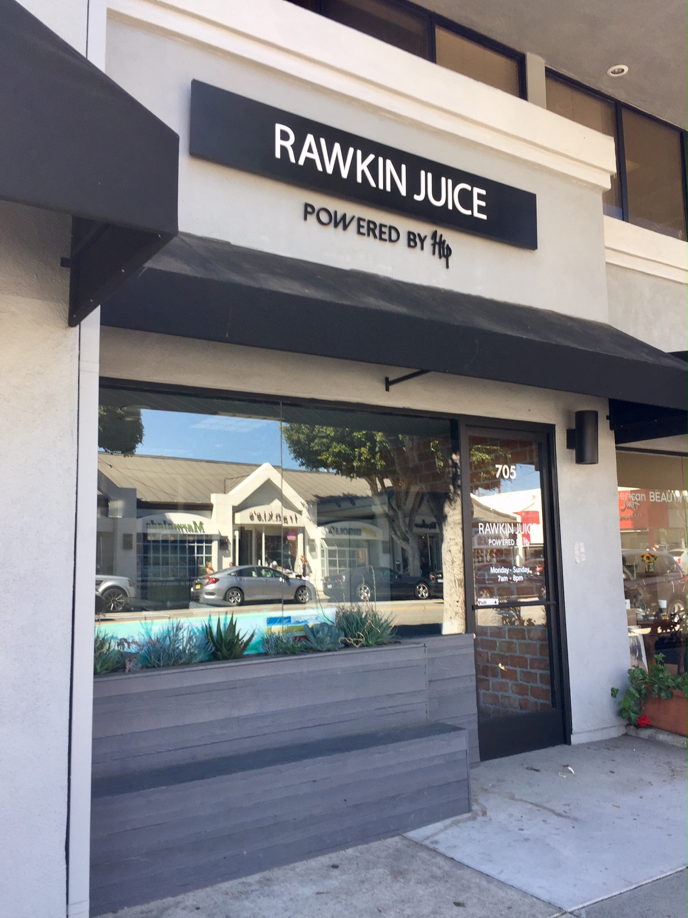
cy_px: 459
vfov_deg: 61.7
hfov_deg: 48.2
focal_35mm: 29
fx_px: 769
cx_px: 344
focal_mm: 4.15
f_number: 2.2
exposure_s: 1/120
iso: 32
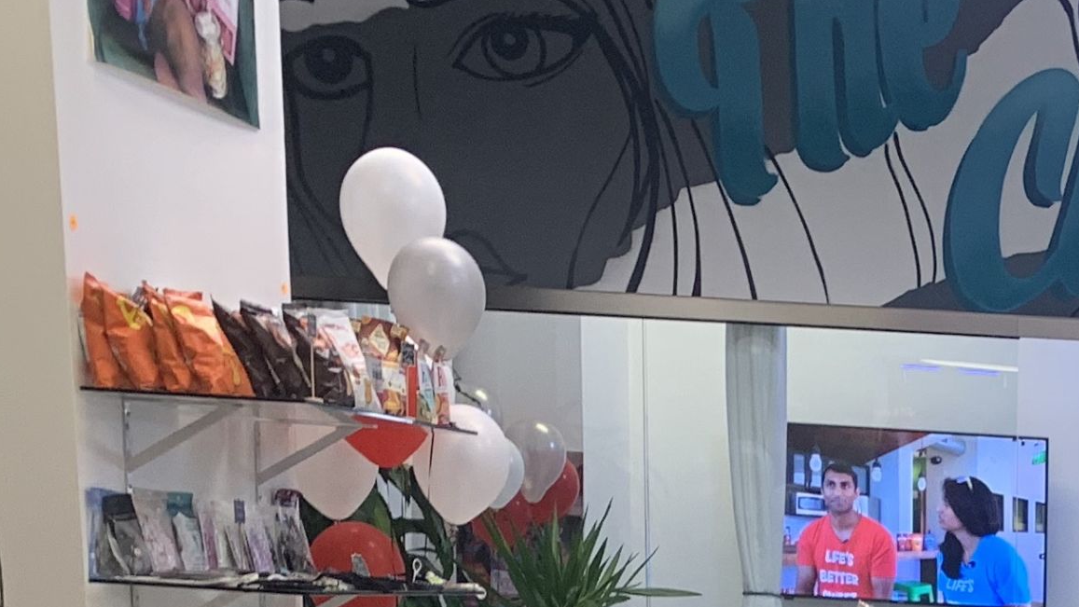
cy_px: 1248
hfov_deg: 20.9
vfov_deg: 11.5
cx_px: 1347
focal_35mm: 94
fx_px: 2690
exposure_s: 1/60
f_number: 1.8
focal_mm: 4.25
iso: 64
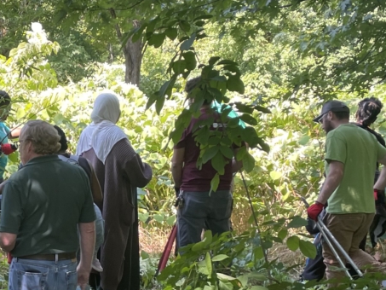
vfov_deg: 17.1
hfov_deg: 22.0
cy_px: 216
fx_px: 959
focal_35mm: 86
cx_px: 13
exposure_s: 1/121
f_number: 1.6
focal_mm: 4.2
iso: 32
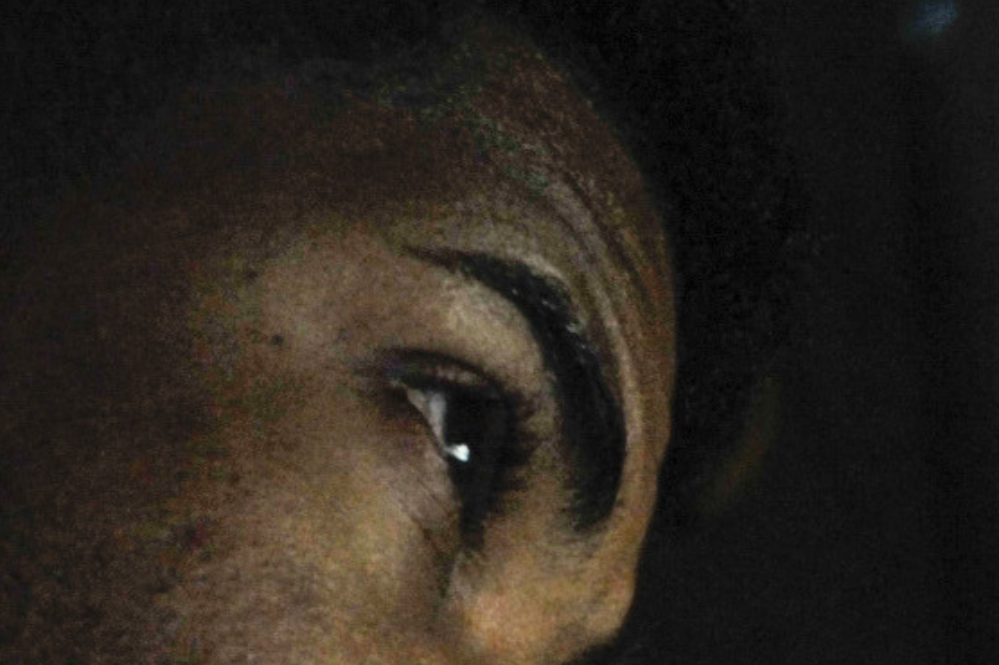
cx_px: 1644
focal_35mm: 383
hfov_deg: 5.3
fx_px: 10622
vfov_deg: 3.6
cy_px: 386
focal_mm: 50
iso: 800
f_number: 5
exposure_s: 1/80
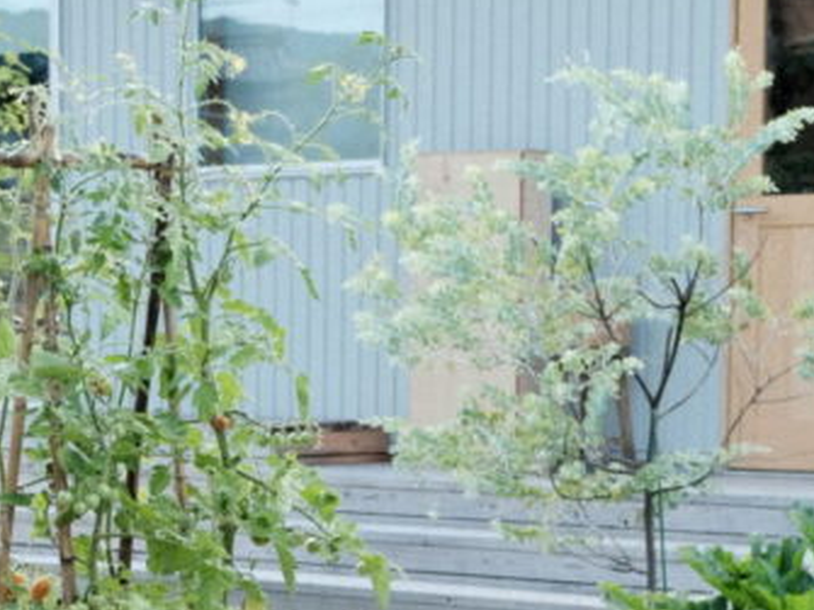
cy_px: 688
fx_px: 2797
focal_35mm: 119
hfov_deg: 16.5
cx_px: 262
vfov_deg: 12.2
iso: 320
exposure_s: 1/600
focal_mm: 24.3
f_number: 3.2
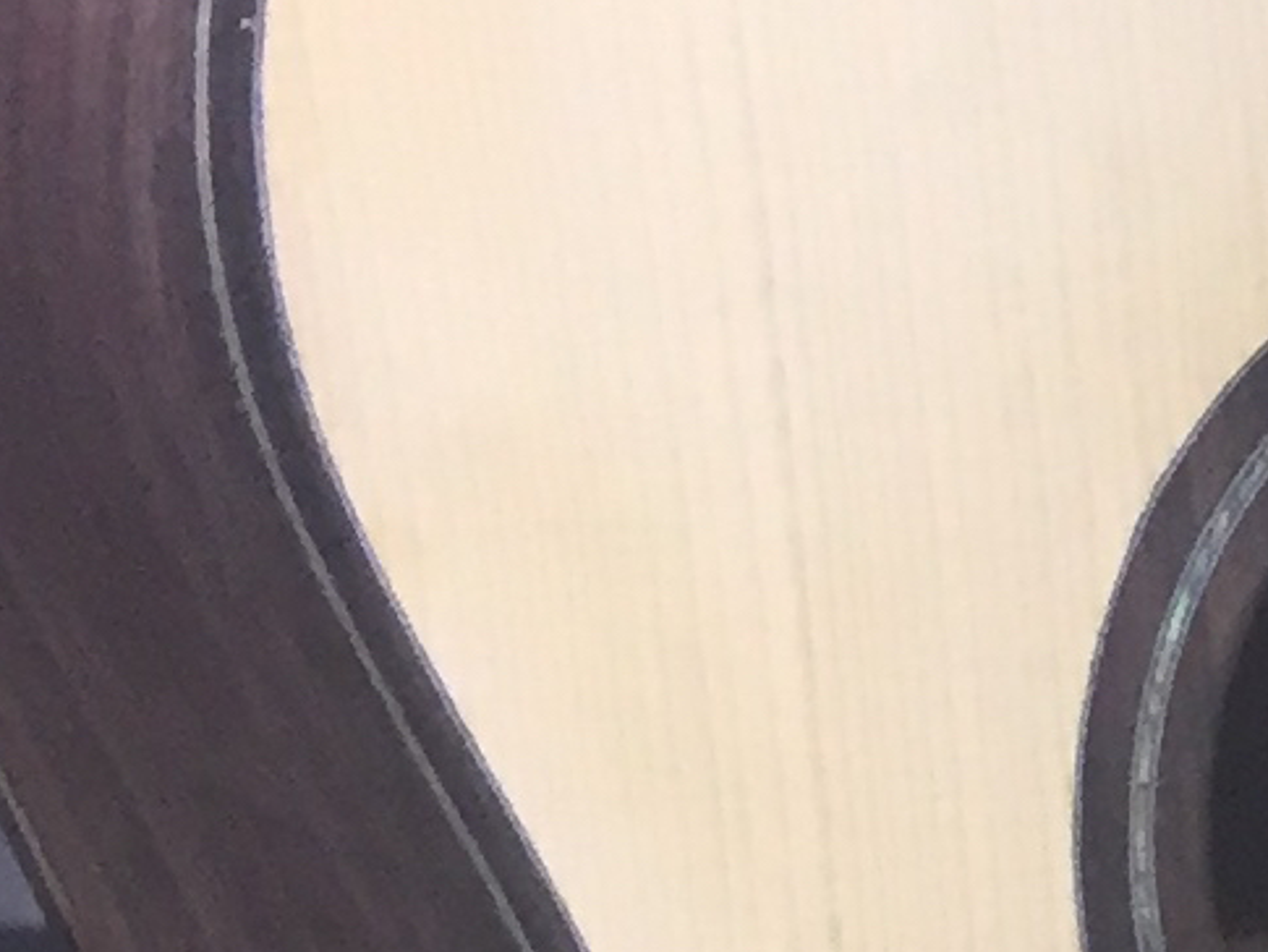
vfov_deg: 7.4
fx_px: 7145
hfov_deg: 8.8
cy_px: 1627
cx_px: 3477
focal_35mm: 195
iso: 100
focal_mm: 4.15
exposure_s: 1/30
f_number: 2.2
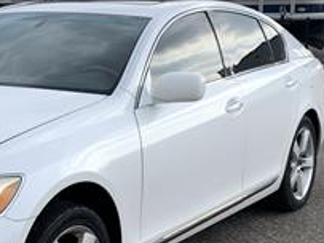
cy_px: 126
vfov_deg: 18.0
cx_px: 48
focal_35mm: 82
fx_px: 767
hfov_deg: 23.4
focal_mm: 4.25
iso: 25
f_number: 1.8
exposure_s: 1/1054
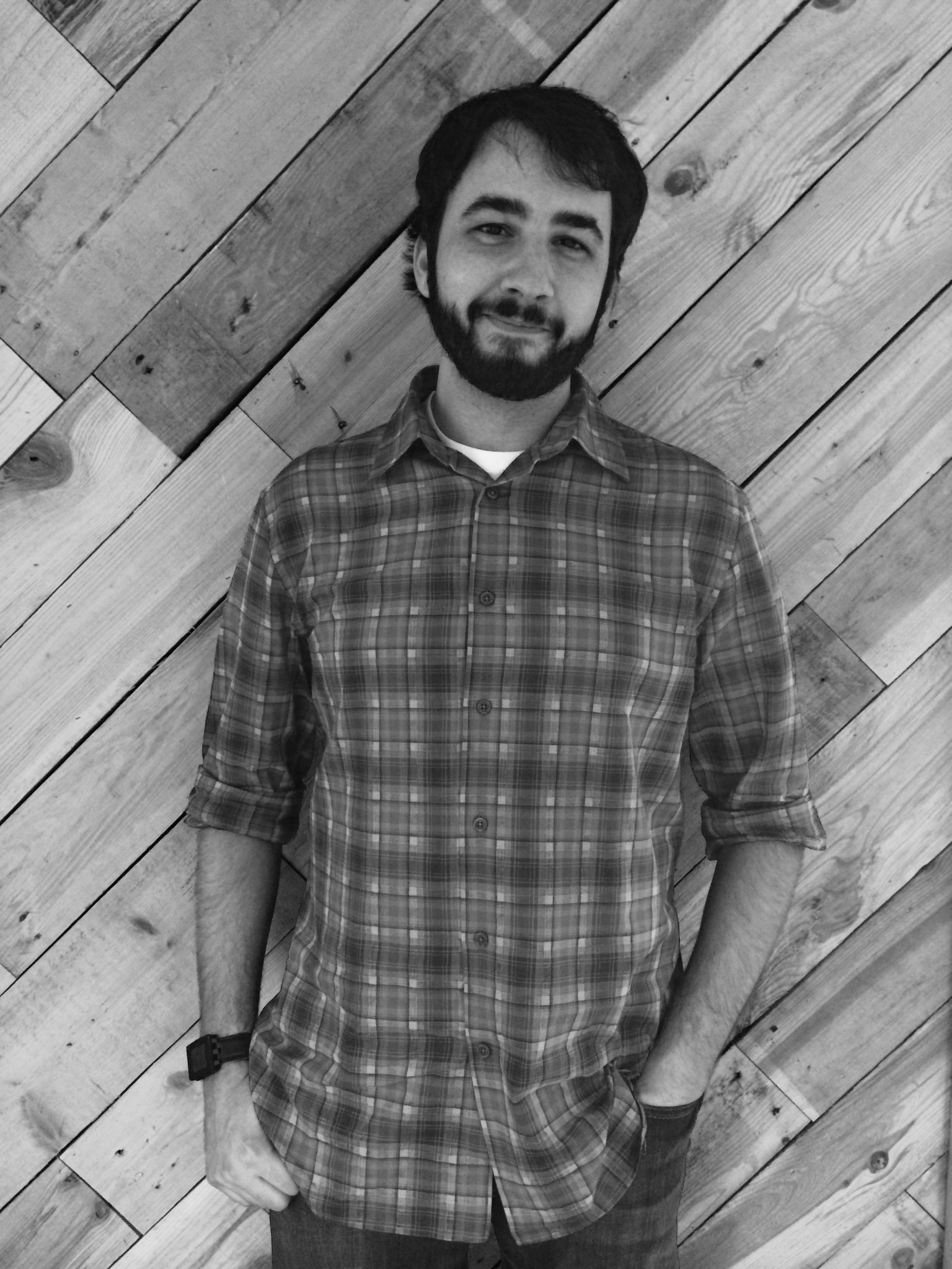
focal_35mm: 30
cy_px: 634
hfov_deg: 46.8
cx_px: 476
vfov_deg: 60.0
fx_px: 1100
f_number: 2.2
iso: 320
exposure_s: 1/15
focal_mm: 4.12
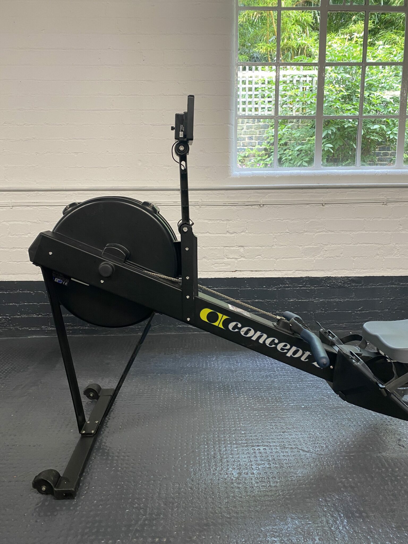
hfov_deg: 53.1
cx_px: 204
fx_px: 409
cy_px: 272
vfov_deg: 67.3
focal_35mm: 26
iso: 80
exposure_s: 1/50
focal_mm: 4.25
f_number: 1.8
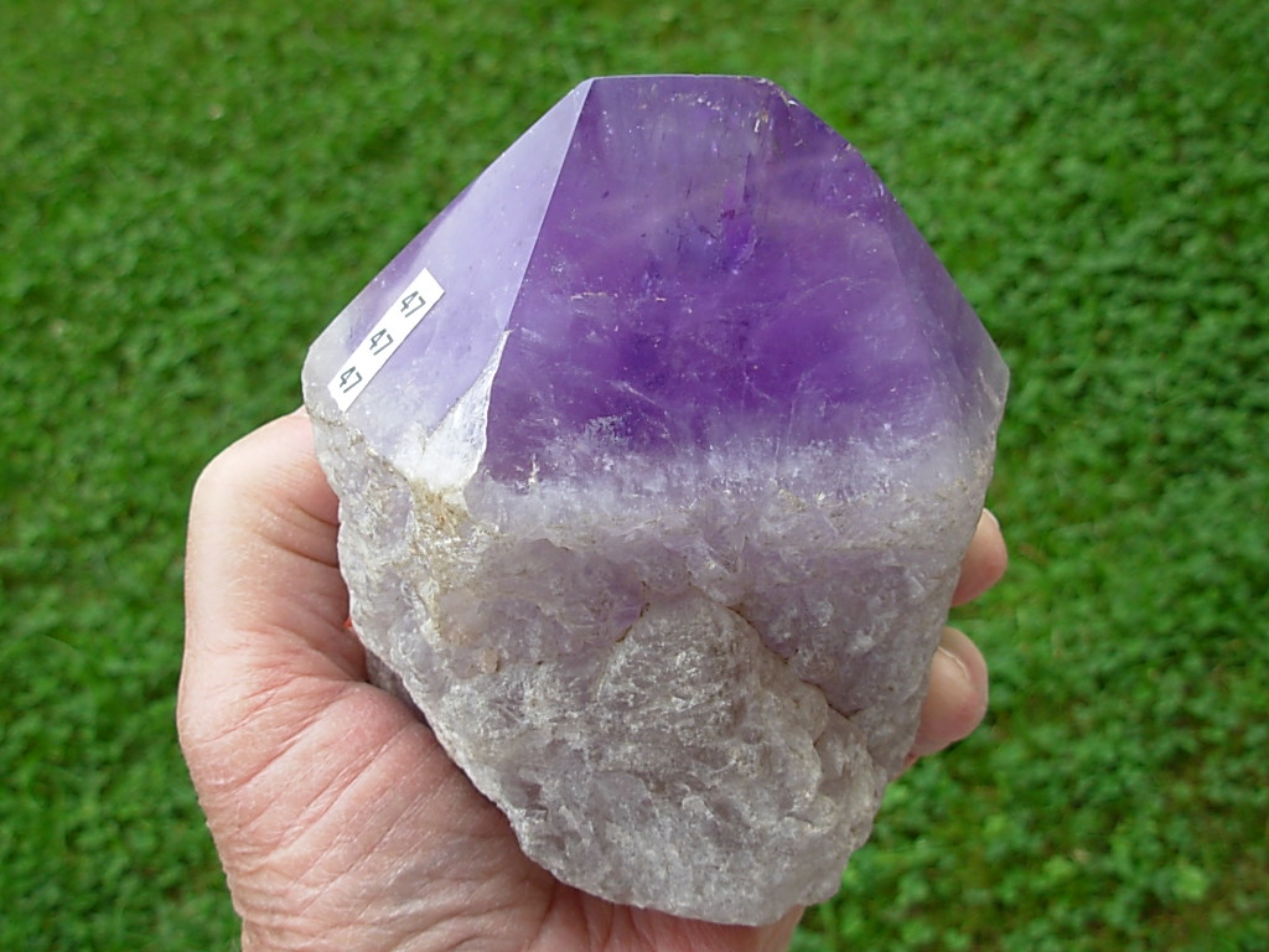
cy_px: 476
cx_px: 634
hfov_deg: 49.0
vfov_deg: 37.7
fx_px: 1393
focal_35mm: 38
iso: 50
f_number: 2.9
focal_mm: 6.3
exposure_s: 1/287
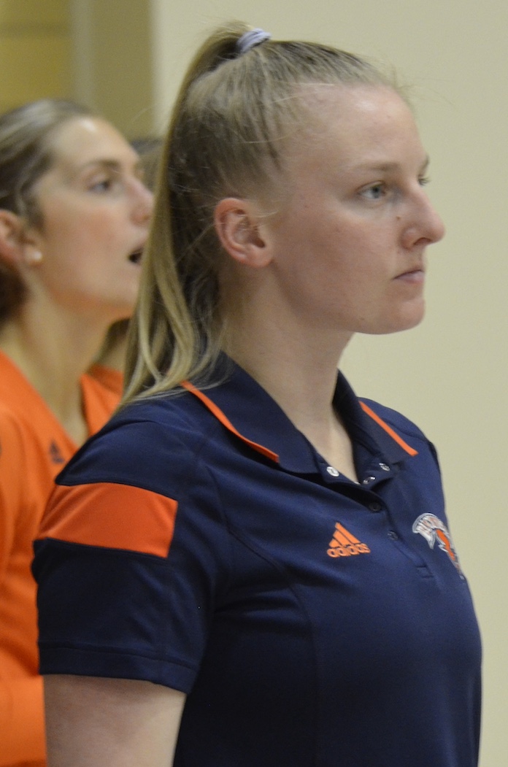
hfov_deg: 6.1
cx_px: 254
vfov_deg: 9.2
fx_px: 4784
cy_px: 384
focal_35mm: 225
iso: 1600
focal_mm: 150
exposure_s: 1/100
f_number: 5
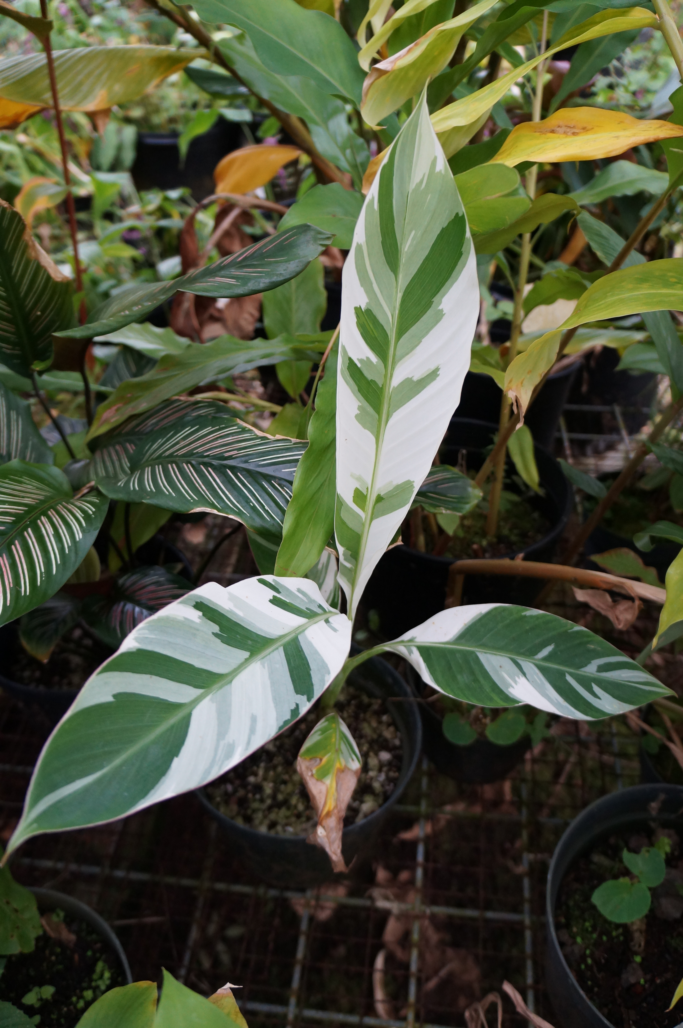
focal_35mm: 27
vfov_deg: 67.4
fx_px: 770
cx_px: 342
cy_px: 514
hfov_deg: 47.8
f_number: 4
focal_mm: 18
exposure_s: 1/160
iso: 1000
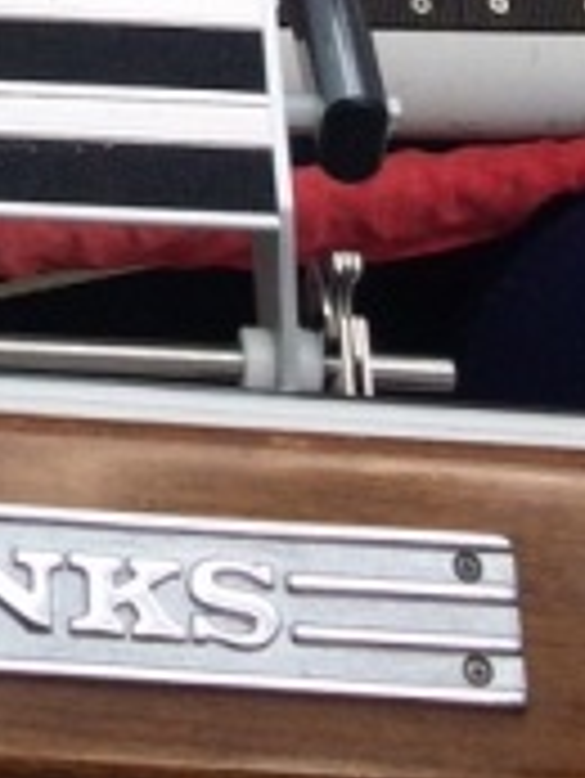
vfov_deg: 11.1
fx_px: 3331
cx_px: -468
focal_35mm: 148
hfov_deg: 9.5
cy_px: -1109
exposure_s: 1/2564
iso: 40
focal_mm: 4.12
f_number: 2.2
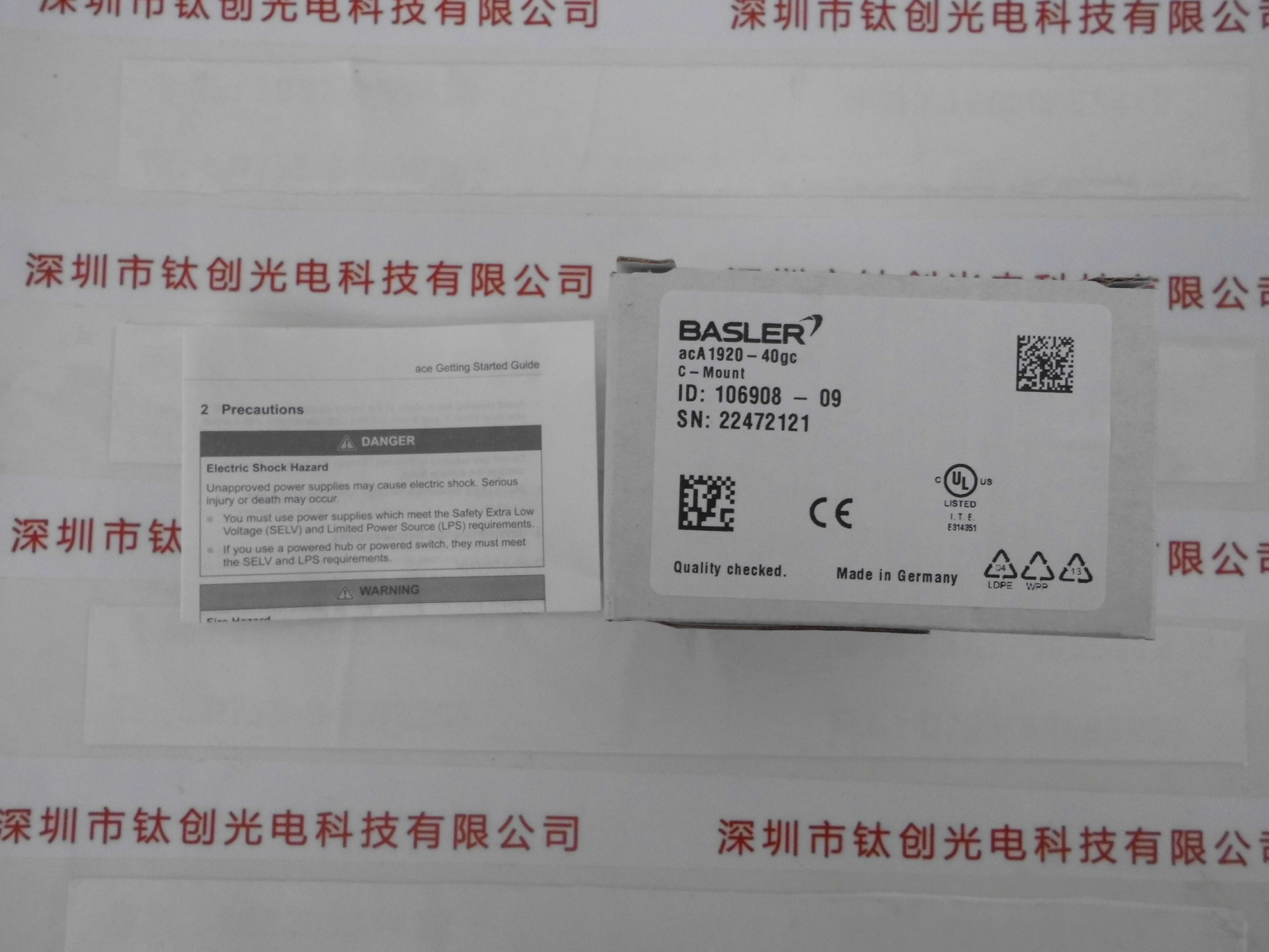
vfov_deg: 45.4
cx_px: 634
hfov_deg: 58.4
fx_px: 1136
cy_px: 476
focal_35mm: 31
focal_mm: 5.5
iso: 200
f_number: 3.5
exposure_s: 1/60
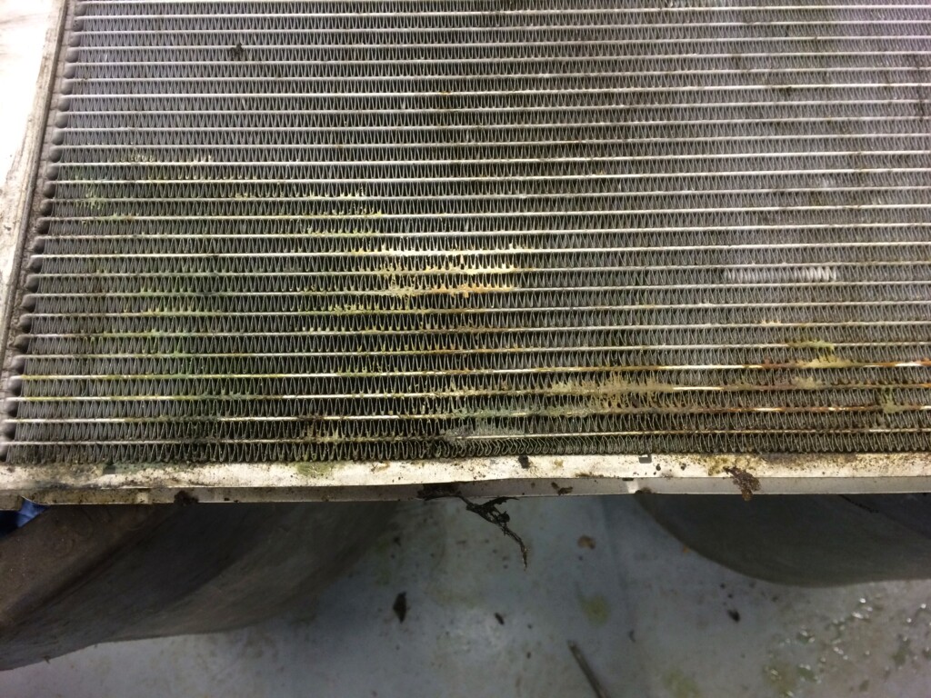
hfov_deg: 61.7
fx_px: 780
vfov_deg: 48.2
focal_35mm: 29
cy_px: 349
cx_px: 466
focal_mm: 4.15
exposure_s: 1/30
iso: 125
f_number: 2.2
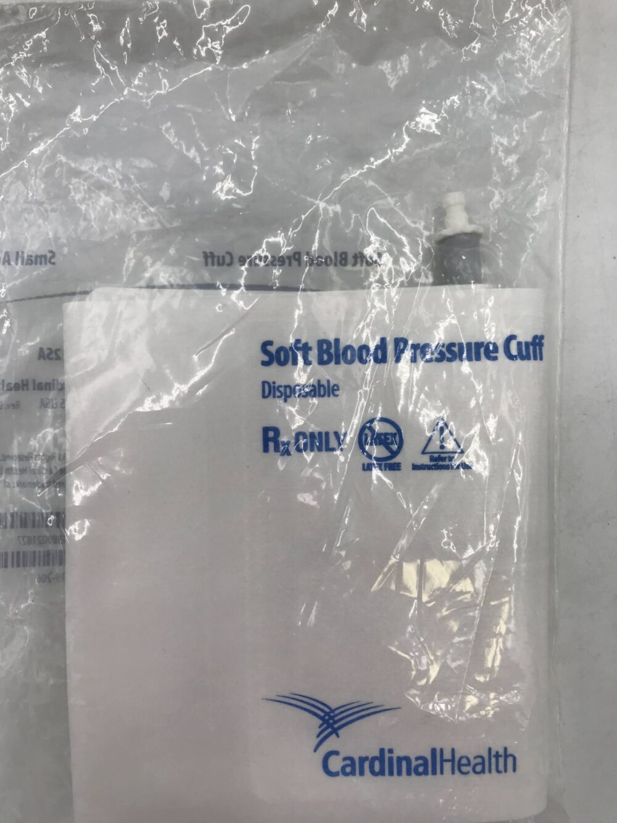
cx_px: 308
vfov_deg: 63.4
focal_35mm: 28
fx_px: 665
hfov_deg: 49.8
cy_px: 412
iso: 20
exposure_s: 1/120
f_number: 1.8
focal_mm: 3.99
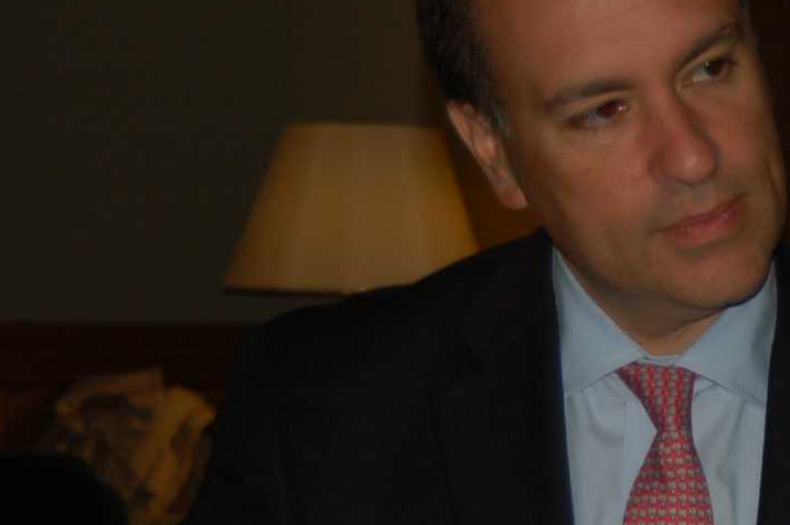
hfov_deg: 9.9
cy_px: 301
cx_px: 940
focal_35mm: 206
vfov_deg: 6.7
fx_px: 4516
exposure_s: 1/60
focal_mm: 48
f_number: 4.8
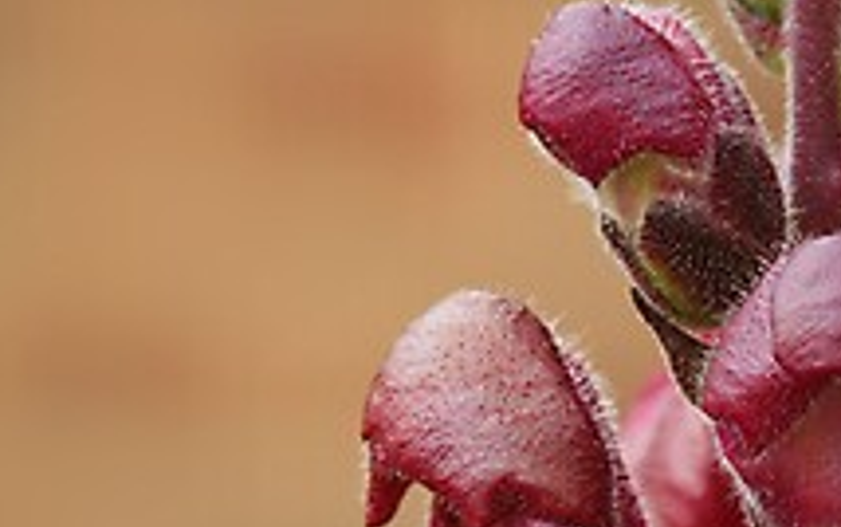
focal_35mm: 601
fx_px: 13780
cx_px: 658
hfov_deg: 3.5
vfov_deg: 2.2
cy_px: 374
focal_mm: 105
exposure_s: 1/80
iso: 100
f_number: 7.1
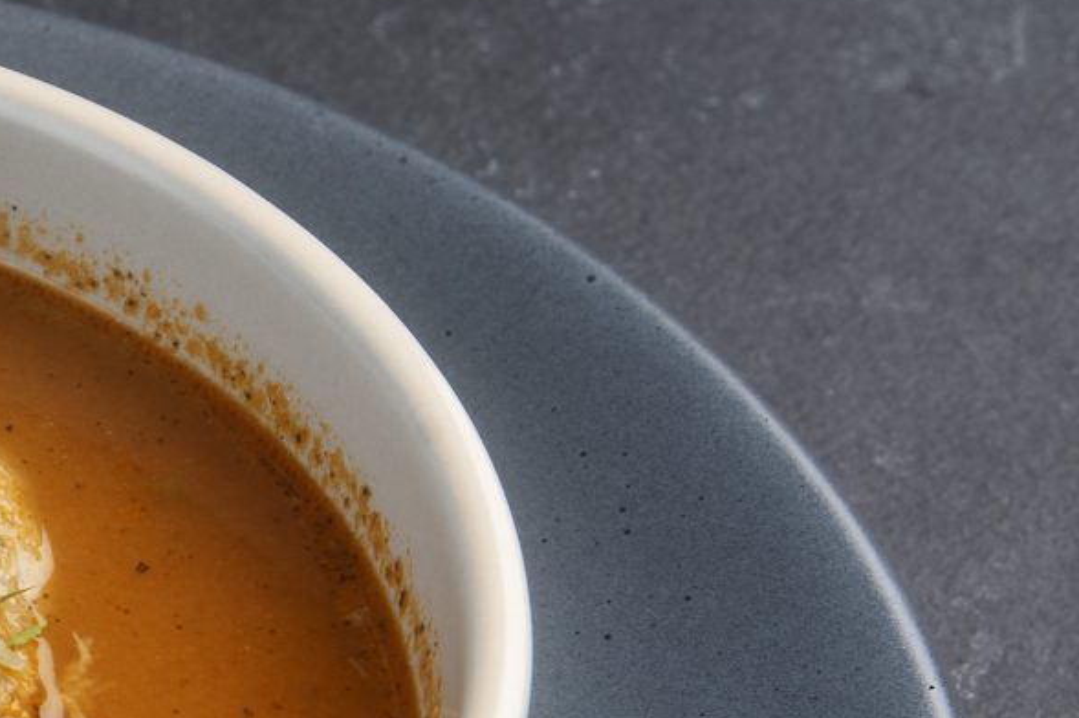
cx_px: -504
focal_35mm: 212
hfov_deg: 9.5
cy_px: 940
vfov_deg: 6.4
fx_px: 6350
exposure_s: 1/160
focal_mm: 65
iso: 100
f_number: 9
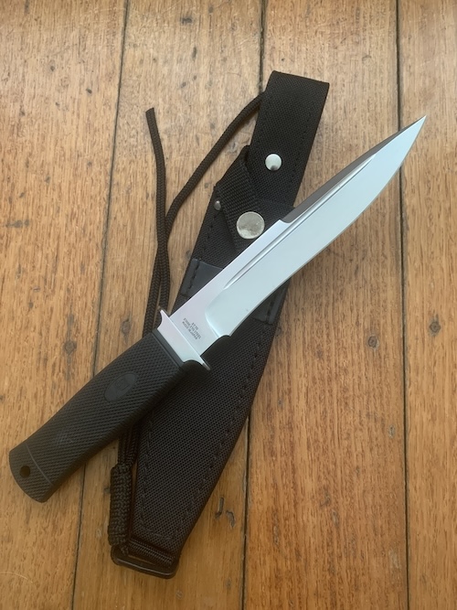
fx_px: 458
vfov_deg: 67.3
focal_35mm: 26
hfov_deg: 53.0
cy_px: 305
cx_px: 228
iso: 400
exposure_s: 1/60
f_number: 1.8
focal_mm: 4.25
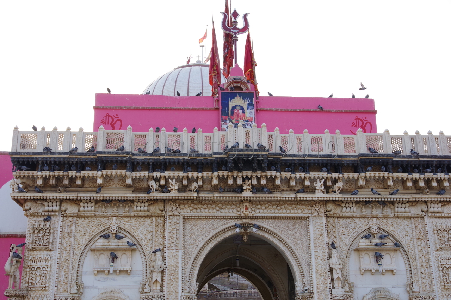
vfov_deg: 28.9
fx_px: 582
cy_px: 150
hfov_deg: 42.4
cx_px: 226
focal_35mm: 46
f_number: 8
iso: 200
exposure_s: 1/160
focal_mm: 31
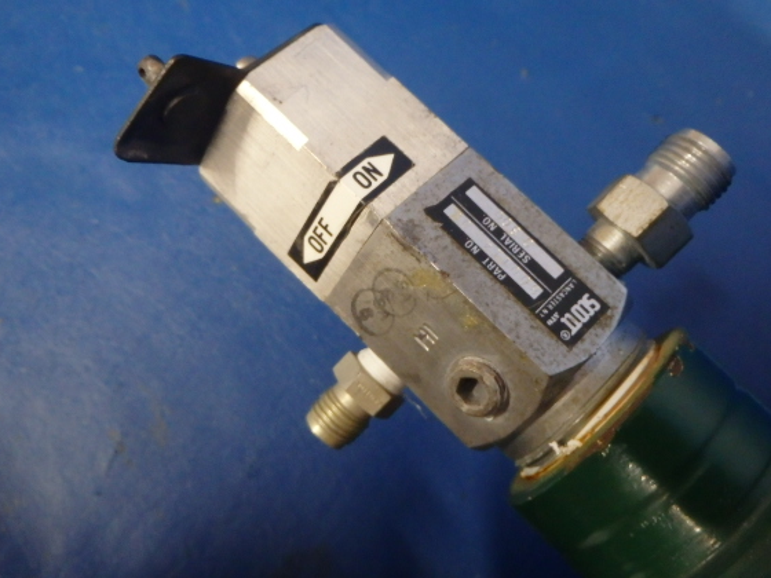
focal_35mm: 32
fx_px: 713
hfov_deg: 56.8
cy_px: 297
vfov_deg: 44.2
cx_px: 362
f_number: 3.9
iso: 800
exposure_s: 1/20
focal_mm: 5
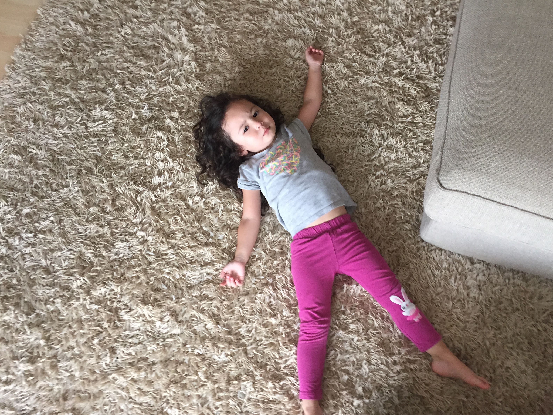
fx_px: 479
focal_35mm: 30
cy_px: 212
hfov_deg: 60.0
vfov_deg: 46.8
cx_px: 285
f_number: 2.2
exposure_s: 1/30
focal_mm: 4.15
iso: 125
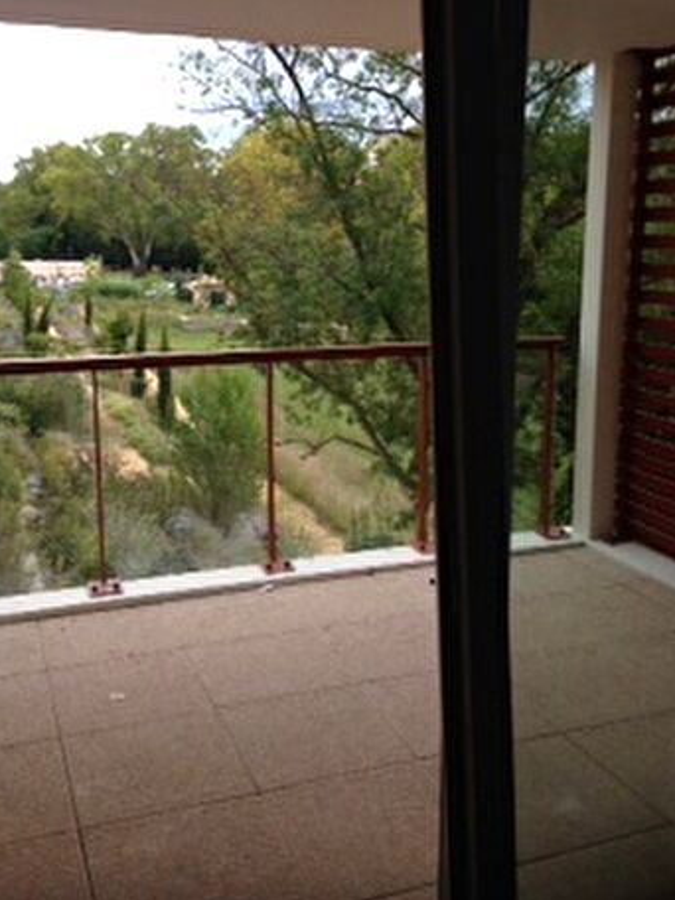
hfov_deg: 37.7
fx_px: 988
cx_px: 308
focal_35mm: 38
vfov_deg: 48.8
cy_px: 388
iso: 50
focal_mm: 4.12
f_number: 2.4
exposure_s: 1/138
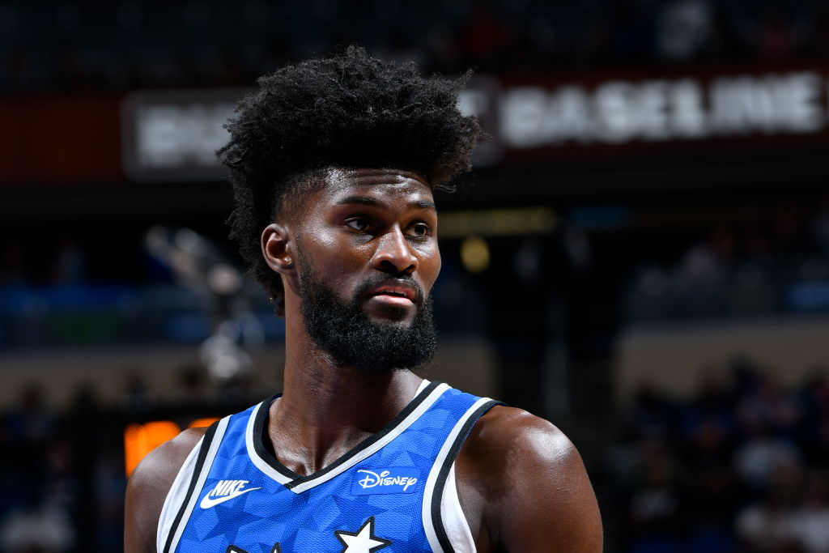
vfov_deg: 4.6
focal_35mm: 300
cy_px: 276
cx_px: 414
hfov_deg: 6.9
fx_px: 6909
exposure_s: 1/250
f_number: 6.3
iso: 160
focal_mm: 200
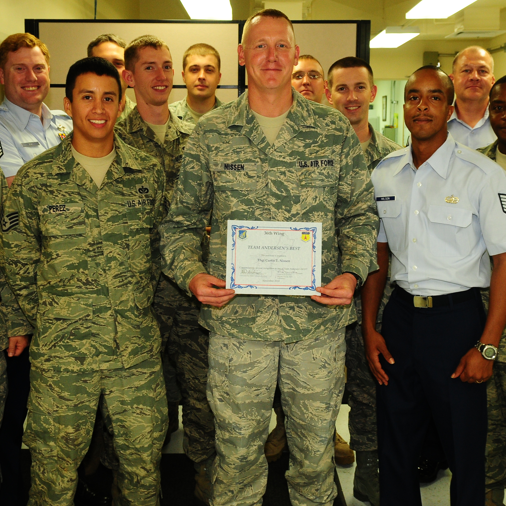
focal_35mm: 48
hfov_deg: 35.4
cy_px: 241
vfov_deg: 35.3
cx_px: 247
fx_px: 794
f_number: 6.3
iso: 500
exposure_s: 1/60
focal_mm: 22
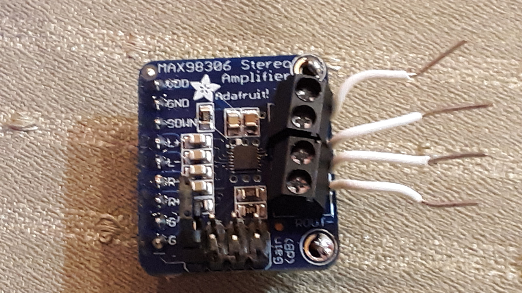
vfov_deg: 37.8
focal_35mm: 31
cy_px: 139
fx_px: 429
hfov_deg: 62.6
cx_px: 258
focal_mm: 2.91
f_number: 1.9
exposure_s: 1/24
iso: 250
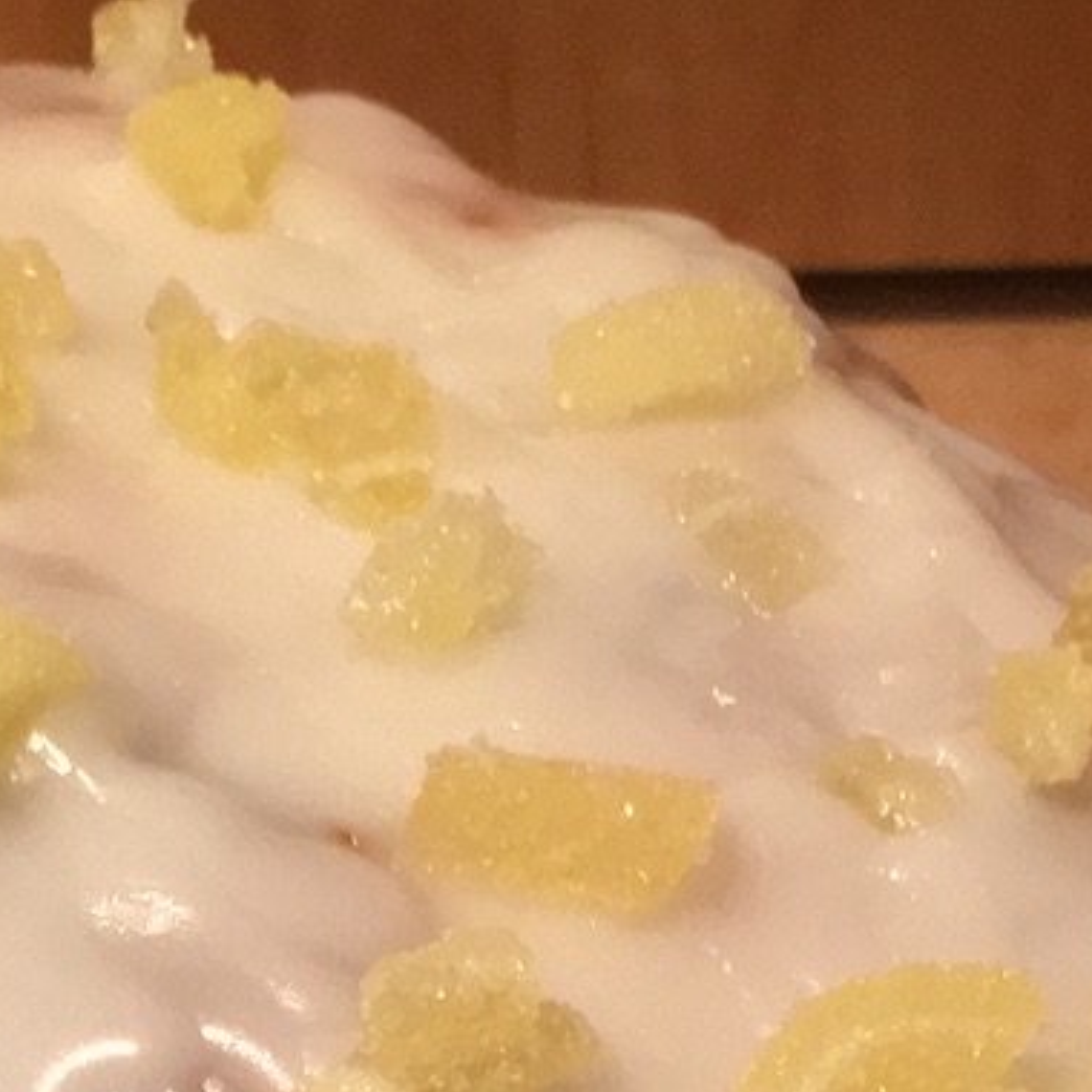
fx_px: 4925
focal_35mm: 138
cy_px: 1512
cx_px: 520
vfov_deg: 12.2
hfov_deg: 12.7
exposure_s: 1/33
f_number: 2.2
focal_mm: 4.15
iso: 200
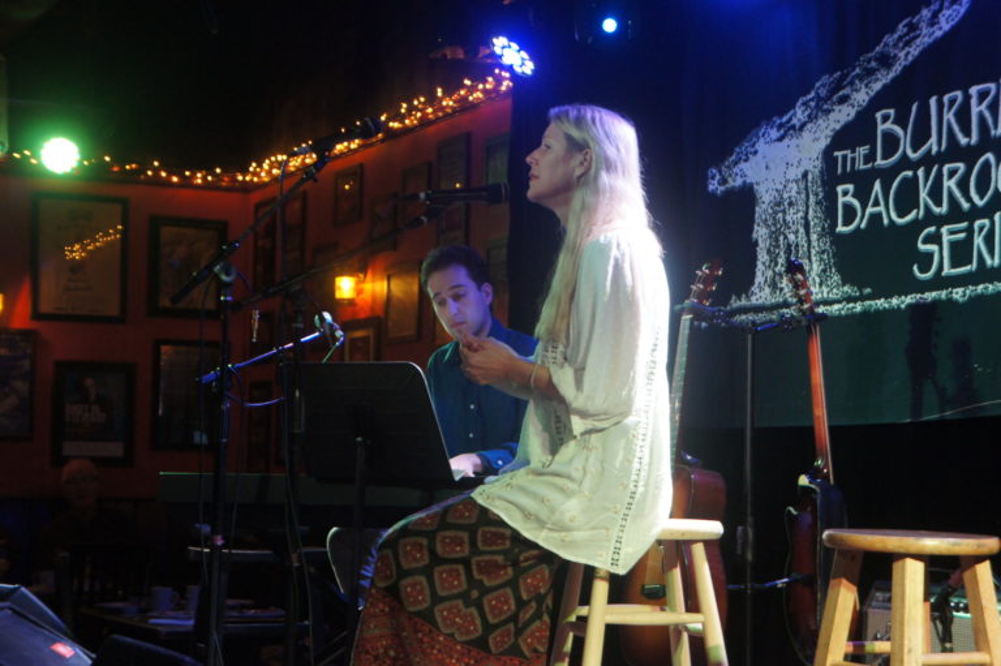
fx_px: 2292
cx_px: 500
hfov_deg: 24.6
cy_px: 333
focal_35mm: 82
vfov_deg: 16.5
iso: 1600
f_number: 5.6
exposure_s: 1/30
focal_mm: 55
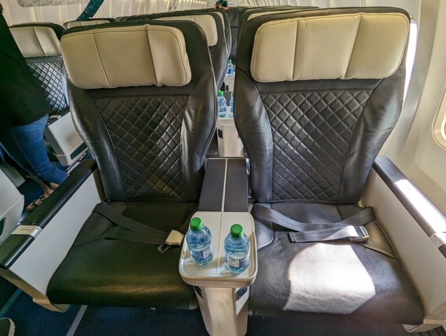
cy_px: 168
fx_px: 207
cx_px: 223
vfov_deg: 78.3
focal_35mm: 16
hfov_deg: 94.4
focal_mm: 2.35
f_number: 2.2
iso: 66
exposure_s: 1/73.4
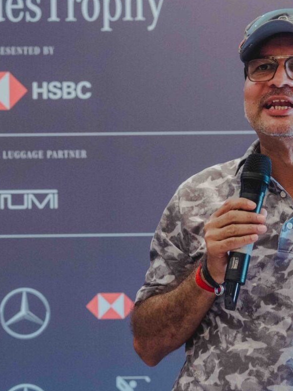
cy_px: 304
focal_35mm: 126
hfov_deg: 11.7
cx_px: 82
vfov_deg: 15.6
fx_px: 1422
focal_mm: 50
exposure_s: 1/100
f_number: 4
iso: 1250
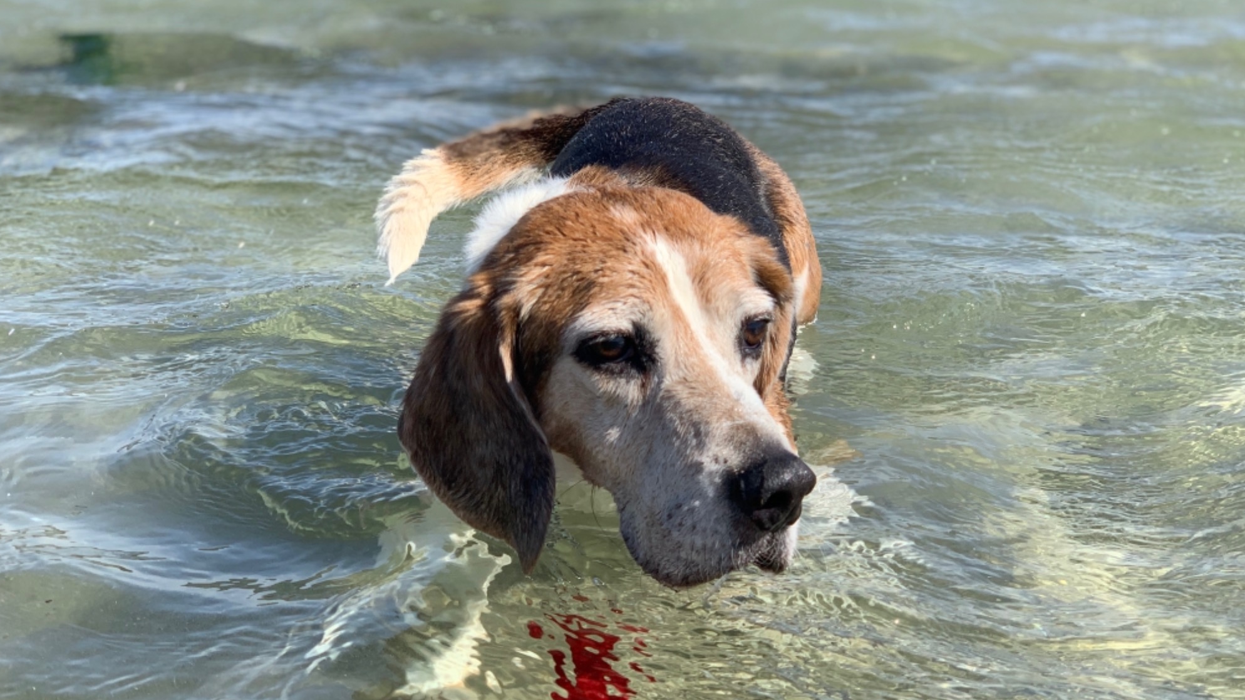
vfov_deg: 21.1
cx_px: 621
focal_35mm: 57
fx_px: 1882
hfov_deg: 36.6
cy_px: 379
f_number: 2.4
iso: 16
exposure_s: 1/922
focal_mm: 6
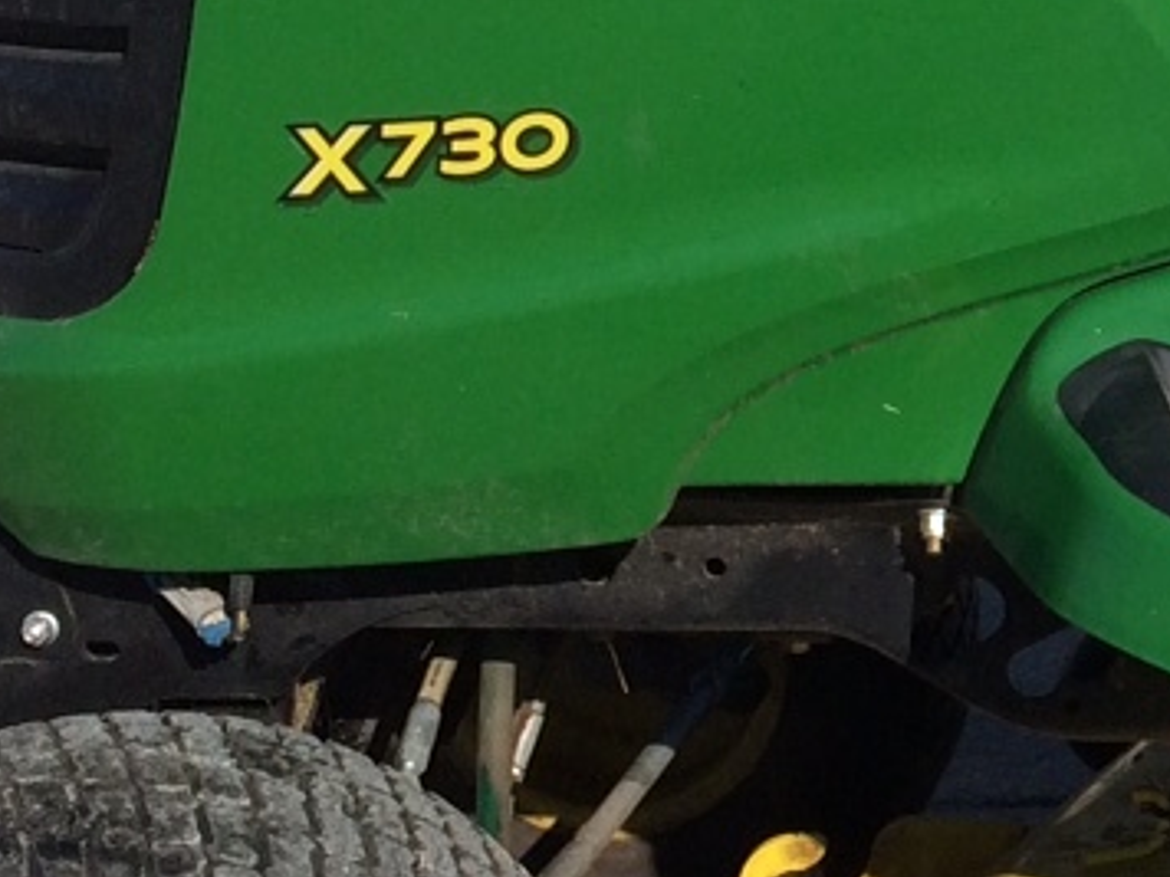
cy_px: 259
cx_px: 1719
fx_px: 4495
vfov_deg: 11.1
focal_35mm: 133
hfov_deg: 14.0
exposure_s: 1/4115
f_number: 2.2
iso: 32
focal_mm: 4.15
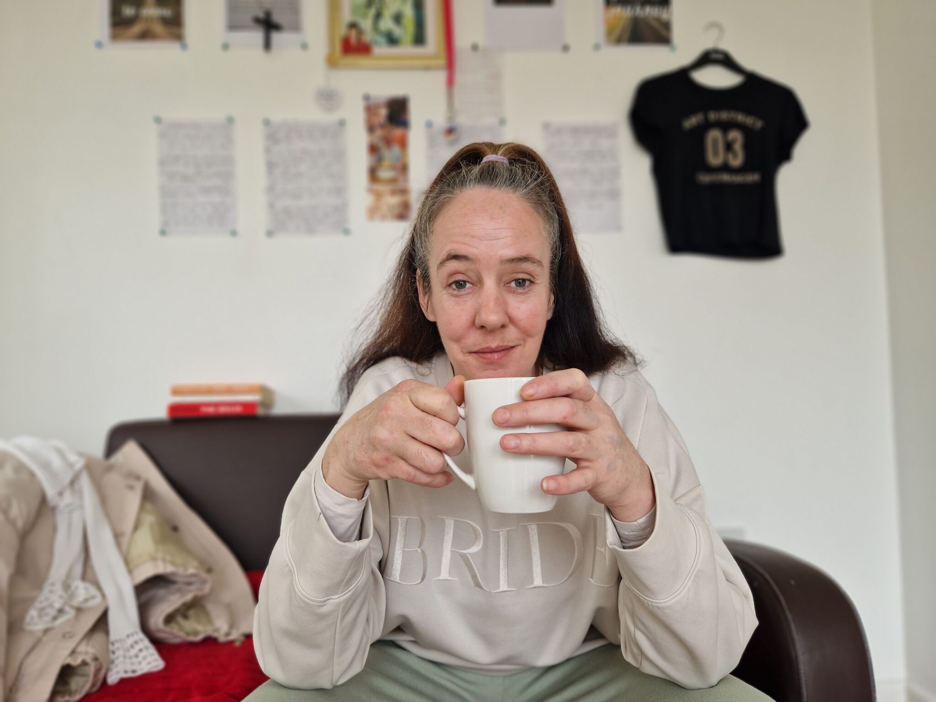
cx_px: 468
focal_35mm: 23
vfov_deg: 58.9
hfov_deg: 73.9
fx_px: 622
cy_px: 351
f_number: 1.8
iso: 100
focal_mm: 5.4
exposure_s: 1/100
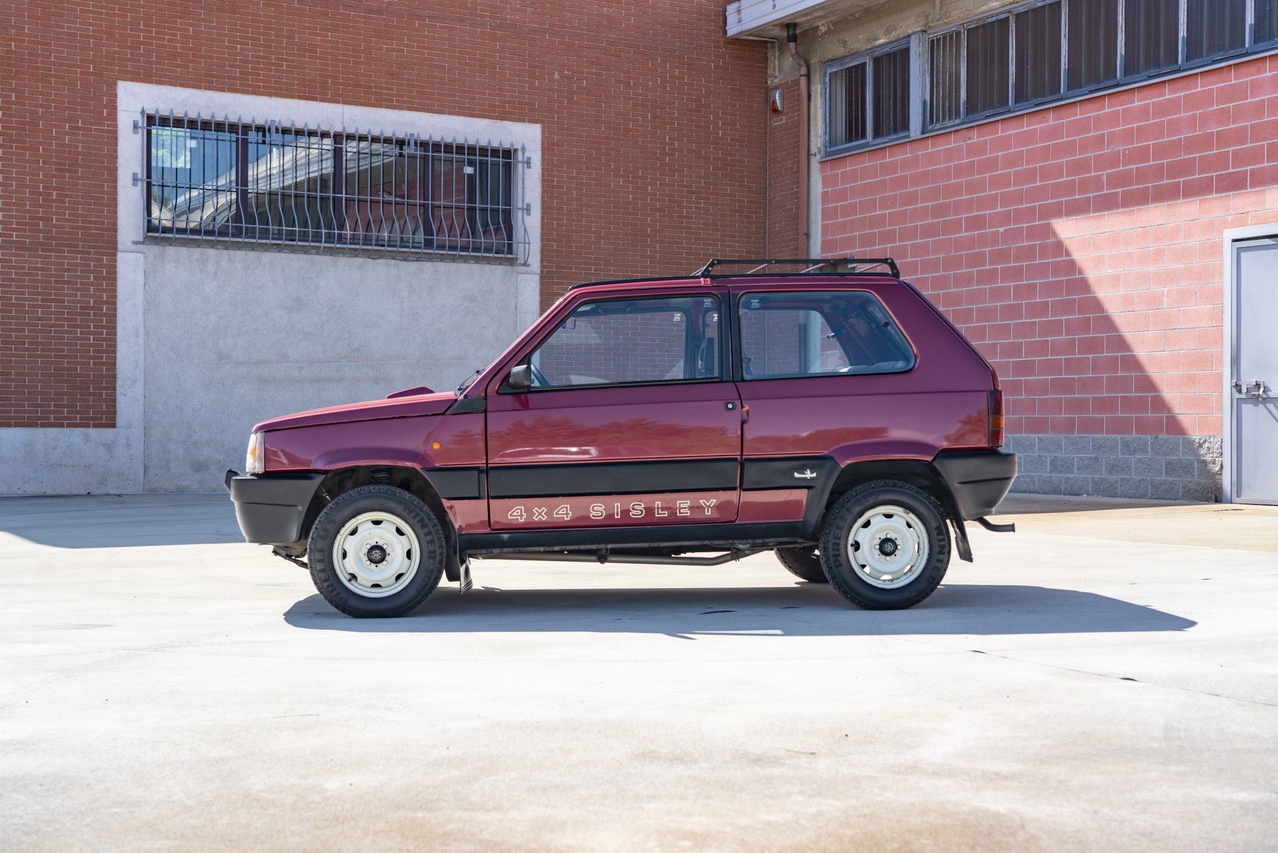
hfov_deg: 42.7
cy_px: 426
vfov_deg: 29.3
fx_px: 1633
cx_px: 639
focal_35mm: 46
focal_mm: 46
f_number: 5.6
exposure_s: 1/125
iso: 160
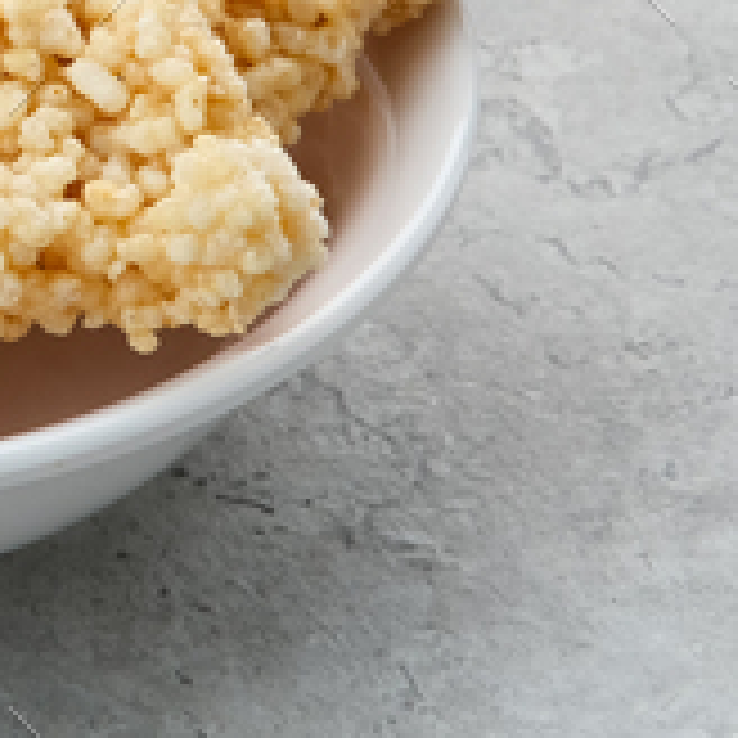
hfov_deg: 4.4
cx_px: -310
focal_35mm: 392
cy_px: -56
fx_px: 9455
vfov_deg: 4.5
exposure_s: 1/100
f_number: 13
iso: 500
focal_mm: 85
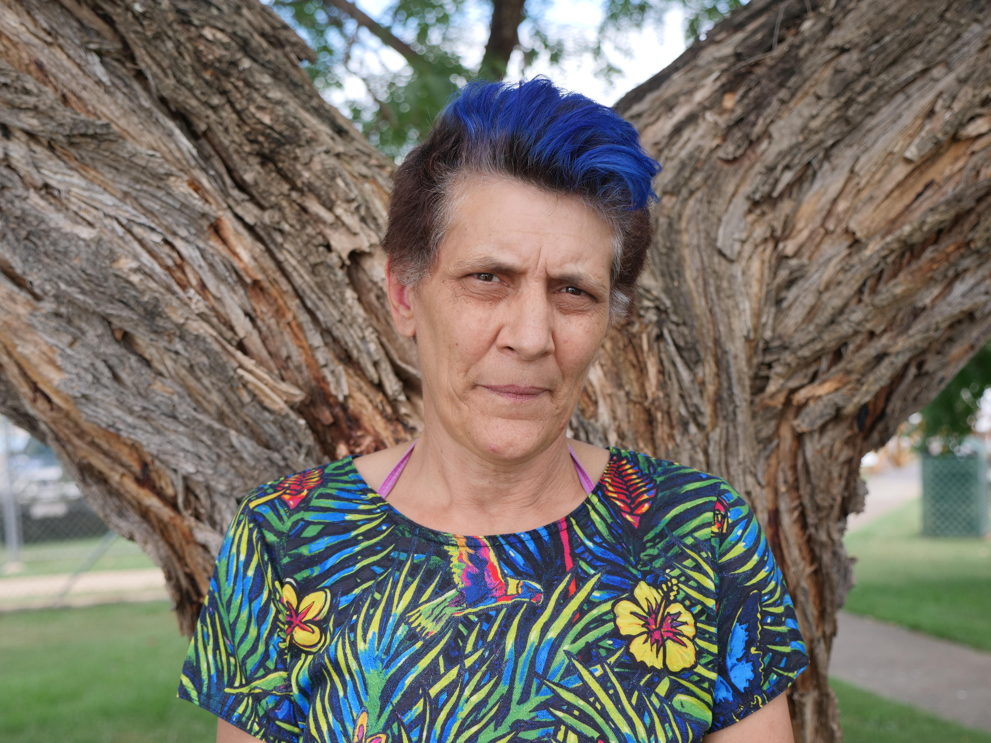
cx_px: 496
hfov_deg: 38.2
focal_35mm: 50
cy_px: 372
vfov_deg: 29.1
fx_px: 1431
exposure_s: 1/500
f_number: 2.8
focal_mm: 25
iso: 200
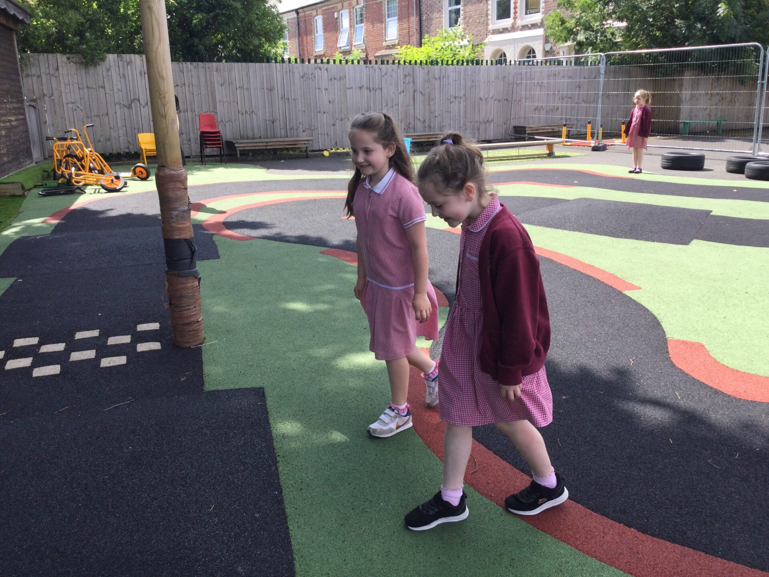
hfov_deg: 58.4
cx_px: 384
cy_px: 288
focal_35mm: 31
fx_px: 689
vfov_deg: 45.4
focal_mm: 3.3
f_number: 2.4
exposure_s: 1/450
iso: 25
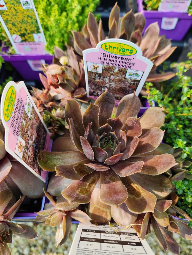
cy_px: 128
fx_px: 170
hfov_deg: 58.9
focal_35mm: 23
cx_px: 96
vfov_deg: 73.9
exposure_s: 1/223
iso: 20
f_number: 1.8
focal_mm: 5.4
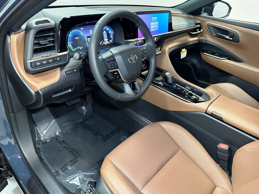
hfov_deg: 71.6
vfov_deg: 56.8
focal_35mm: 24
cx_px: 130
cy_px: 97
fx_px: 180
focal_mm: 6.86
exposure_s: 1/30
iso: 800
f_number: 1.78
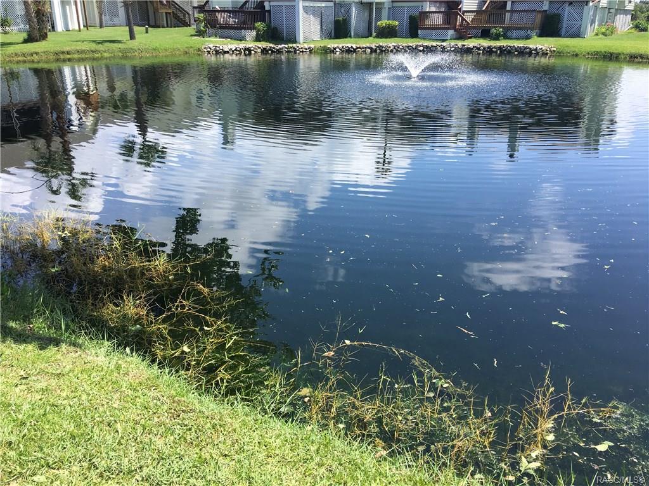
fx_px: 544
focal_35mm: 29
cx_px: 324
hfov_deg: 61.7
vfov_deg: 48.2
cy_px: 243
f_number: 2.2
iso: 25
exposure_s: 1/725
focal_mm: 4.15
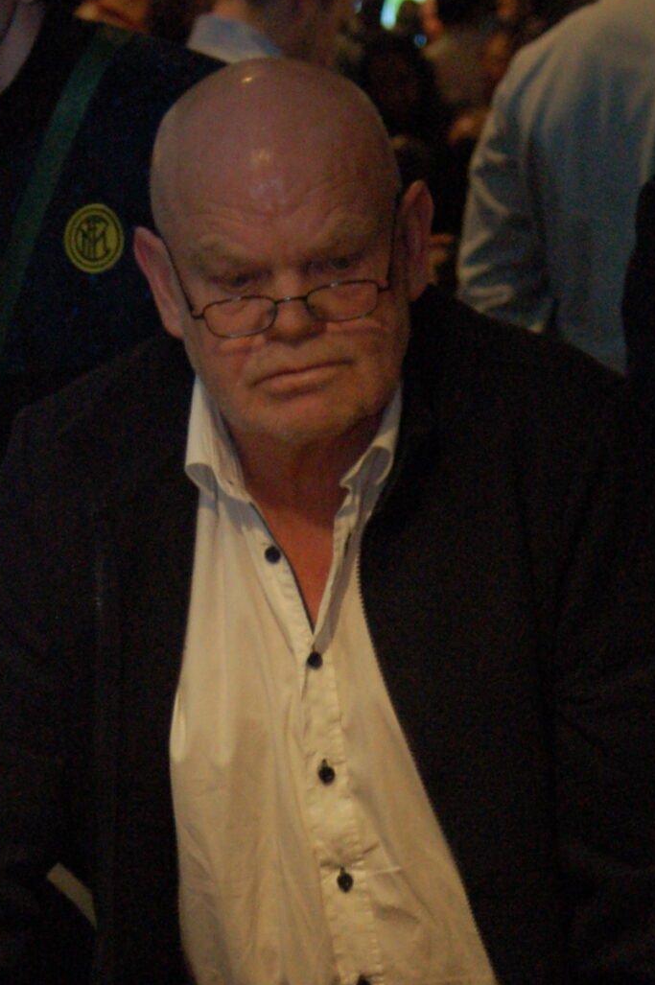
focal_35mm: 168
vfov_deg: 11.9
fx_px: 4599
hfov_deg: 8.1
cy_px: 1201
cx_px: 433
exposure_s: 1/60
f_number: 4.5
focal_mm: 45
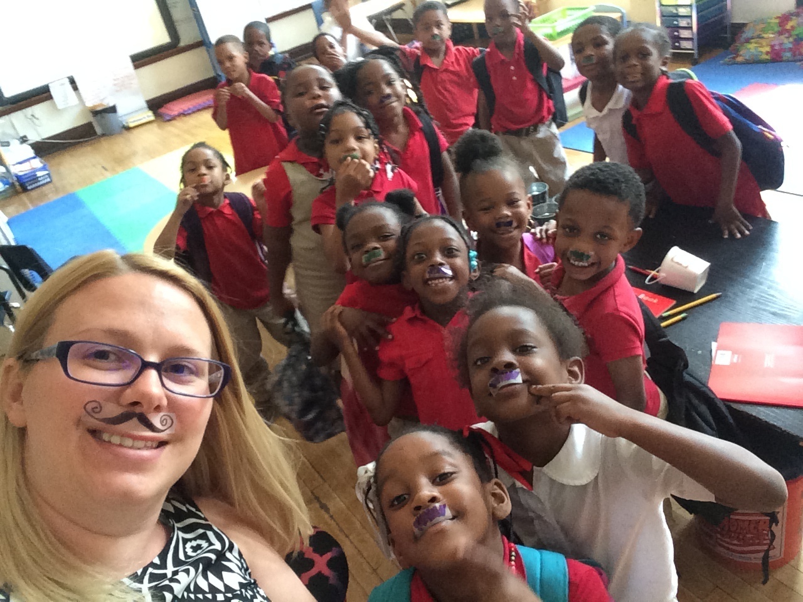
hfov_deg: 58.4
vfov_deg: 45.4
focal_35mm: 31
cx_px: 402
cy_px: 301
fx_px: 719
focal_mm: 2.15
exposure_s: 1/30
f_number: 2.4
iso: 250
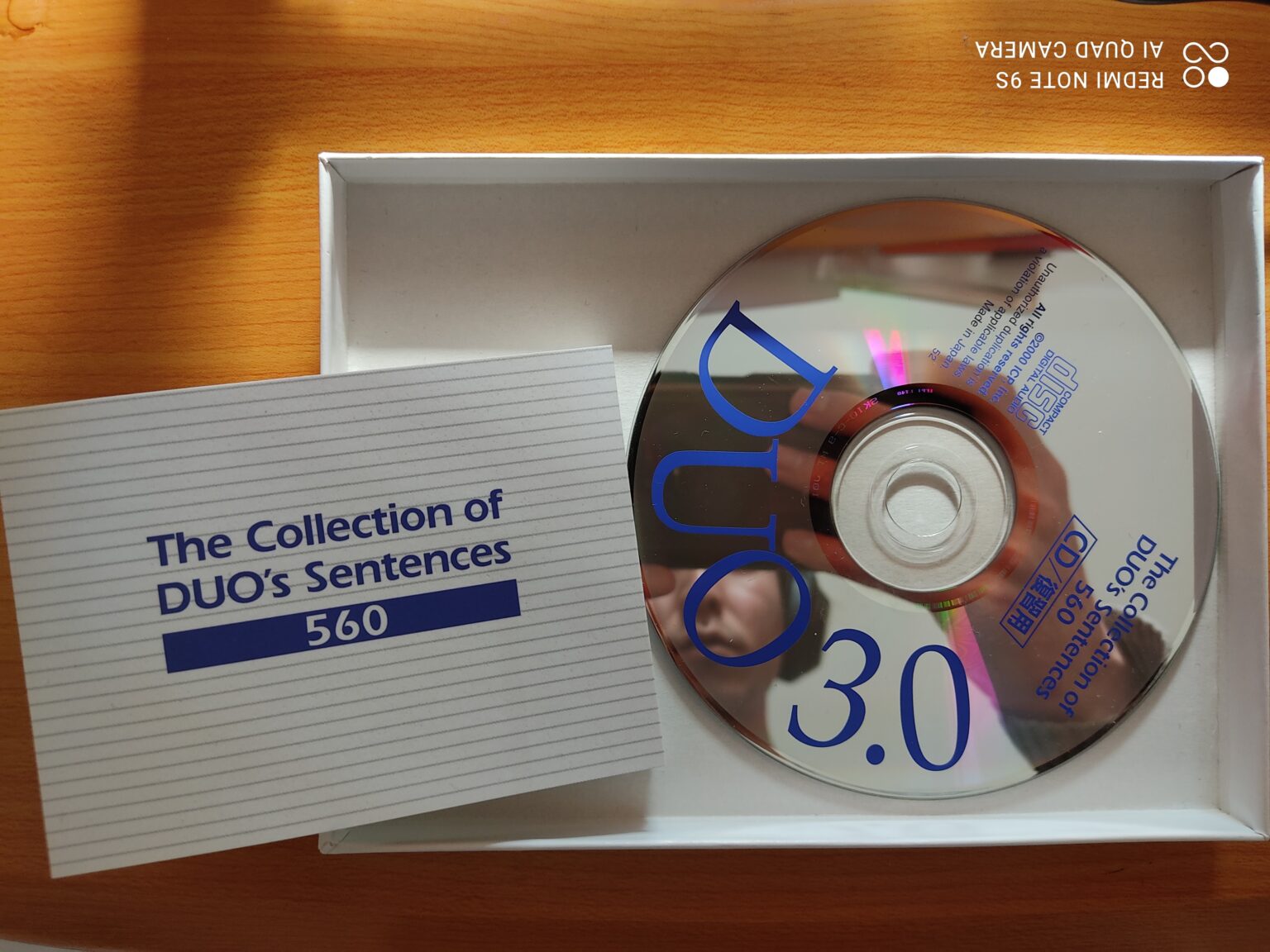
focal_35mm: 26
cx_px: 635
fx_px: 954
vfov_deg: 53.1
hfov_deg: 67.3
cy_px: 476
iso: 578
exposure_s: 1/33
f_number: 1.79
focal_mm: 4.74
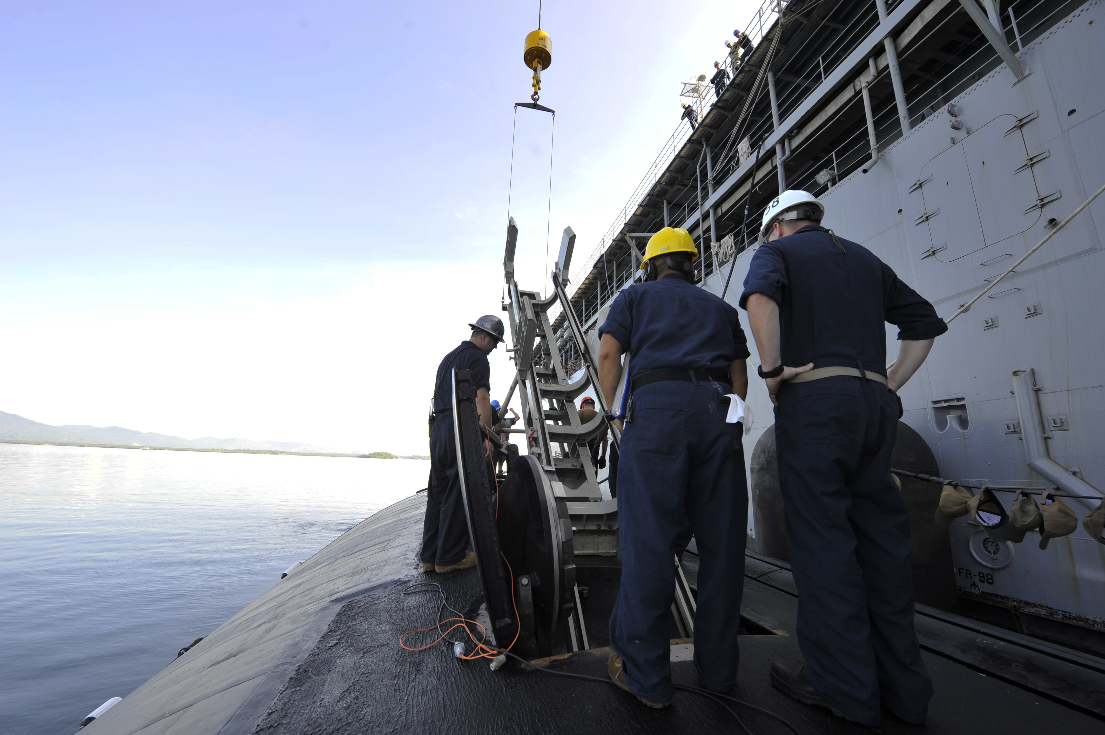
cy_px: 368
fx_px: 429
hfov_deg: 104.3
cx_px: 552
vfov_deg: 81.1
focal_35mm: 14
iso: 320
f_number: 8
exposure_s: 1/160
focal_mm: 14
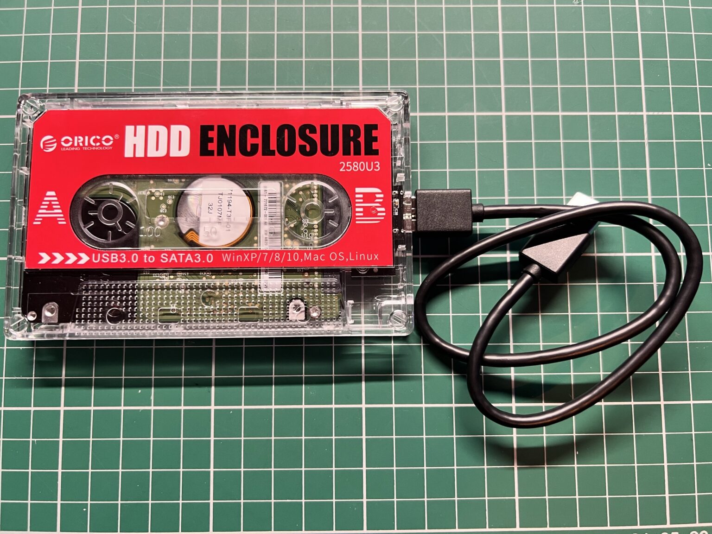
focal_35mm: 26
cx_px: 356
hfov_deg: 67.3
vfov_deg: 53.1
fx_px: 535
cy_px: 267
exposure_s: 1/50
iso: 200
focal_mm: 5.7
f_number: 1.5
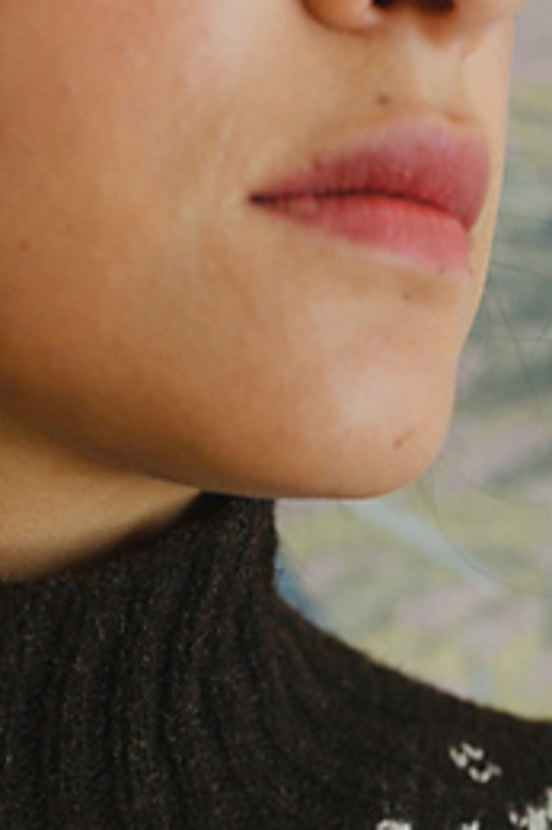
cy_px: 913
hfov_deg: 11.1
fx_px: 2833
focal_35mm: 123
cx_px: 101
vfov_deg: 16.2
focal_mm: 50
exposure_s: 1/80
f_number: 3.2
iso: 1000
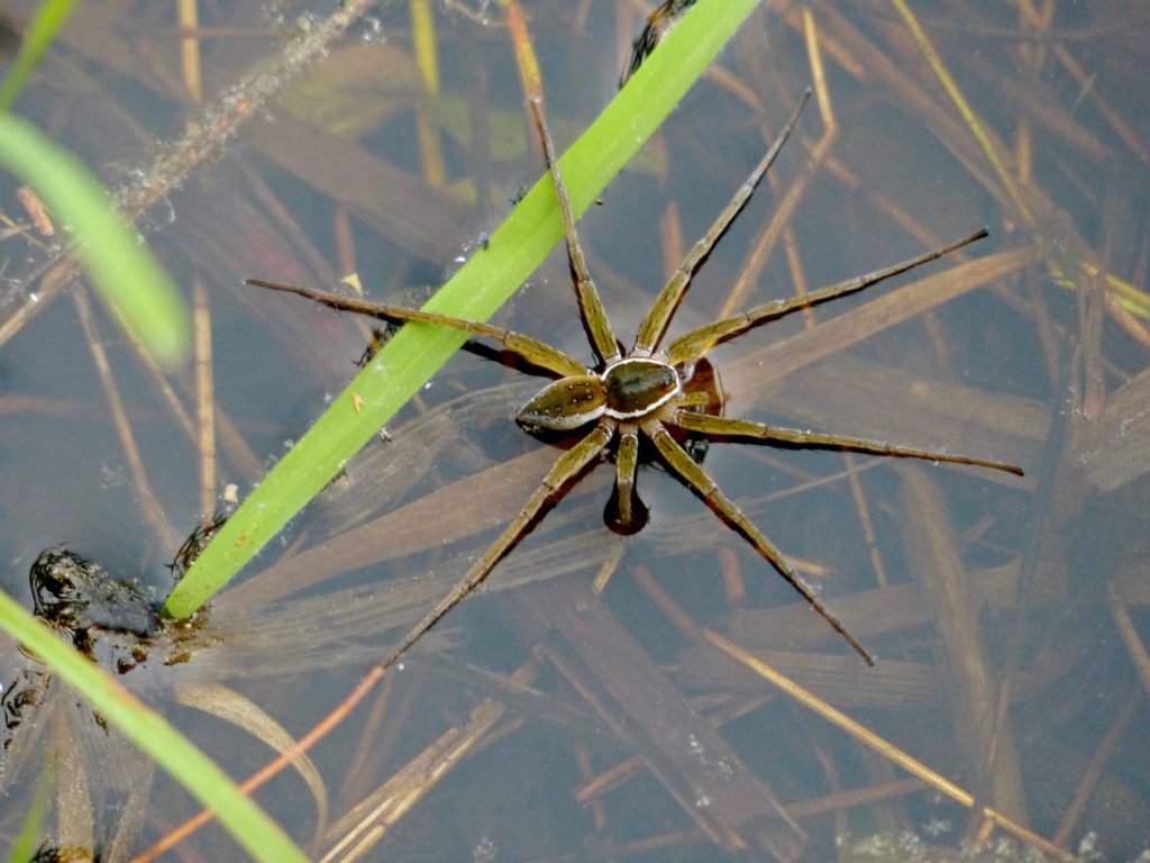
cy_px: 432
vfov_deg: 2.5
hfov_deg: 3.3
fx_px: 19867
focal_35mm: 598
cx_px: 575
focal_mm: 107.6
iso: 320
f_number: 2.8
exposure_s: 1/60
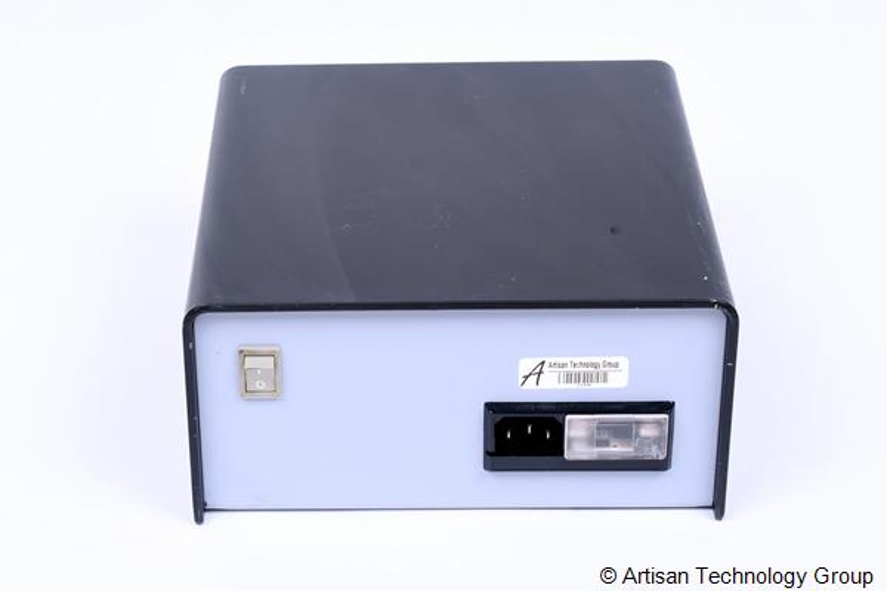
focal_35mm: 63
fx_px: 1552
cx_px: 444
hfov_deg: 31.9
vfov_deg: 21.6
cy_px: 296
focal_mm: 42
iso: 200
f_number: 13
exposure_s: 1/200
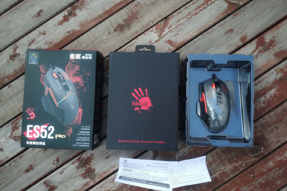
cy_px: 99
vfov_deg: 38.9
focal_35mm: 34
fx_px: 271
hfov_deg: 55.8
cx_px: 144
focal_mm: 4.5
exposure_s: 1/100
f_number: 2
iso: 100
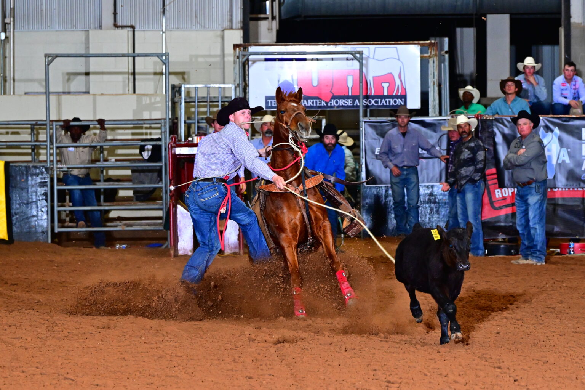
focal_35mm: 300
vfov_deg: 4.6
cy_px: 195
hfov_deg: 6.9
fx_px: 4873
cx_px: 292
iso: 2500
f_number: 8
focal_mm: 200
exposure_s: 1/250
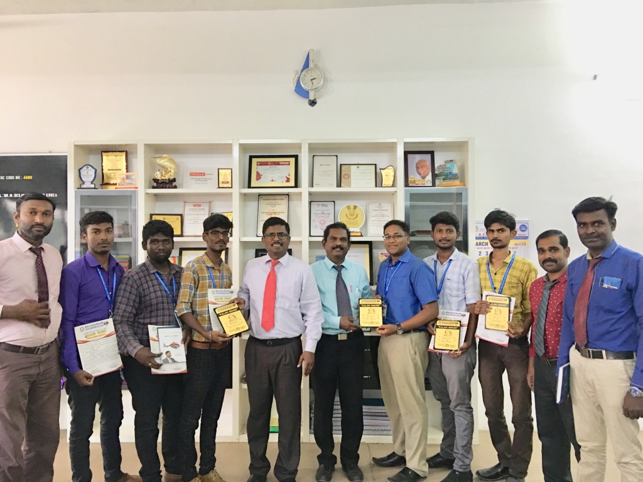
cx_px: 322
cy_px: 241
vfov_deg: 48.2
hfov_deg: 61.7
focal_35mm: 29
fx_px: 539
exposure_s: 1/10
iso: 80
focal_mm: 4.15
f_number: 2.2
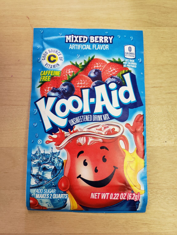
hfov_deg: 53.1
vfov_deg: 67.3
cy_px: 118
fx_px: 177
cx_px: 88
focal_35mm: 26
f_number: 2.4
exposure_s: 1/60
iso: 320
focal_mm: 4.3
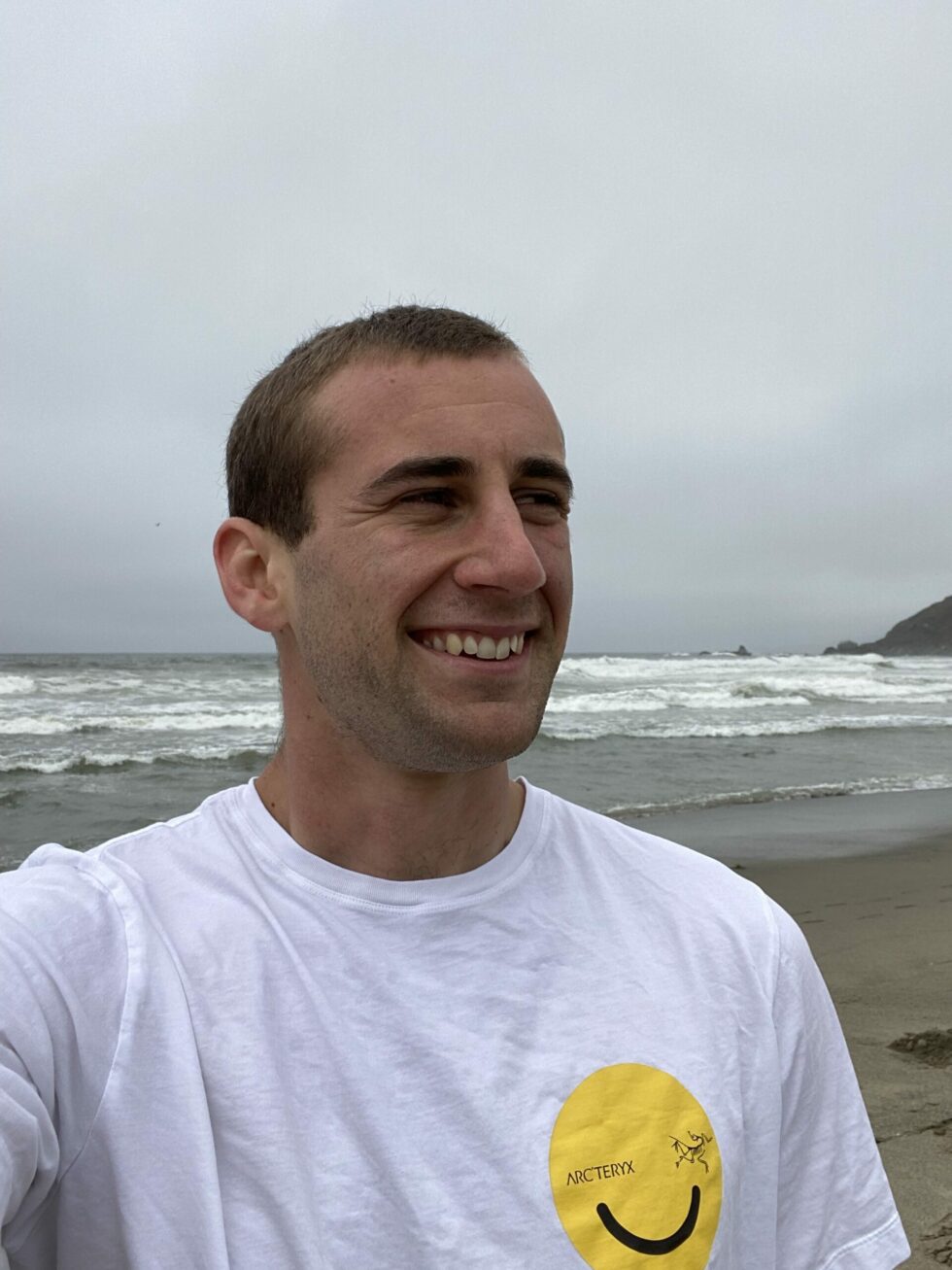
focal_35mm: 30
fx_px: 1100
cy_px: 635
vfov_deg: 60.0
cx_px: 476
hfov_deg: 46.8
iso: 25
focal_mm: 2.71
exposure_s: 1/1284
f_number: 2.2
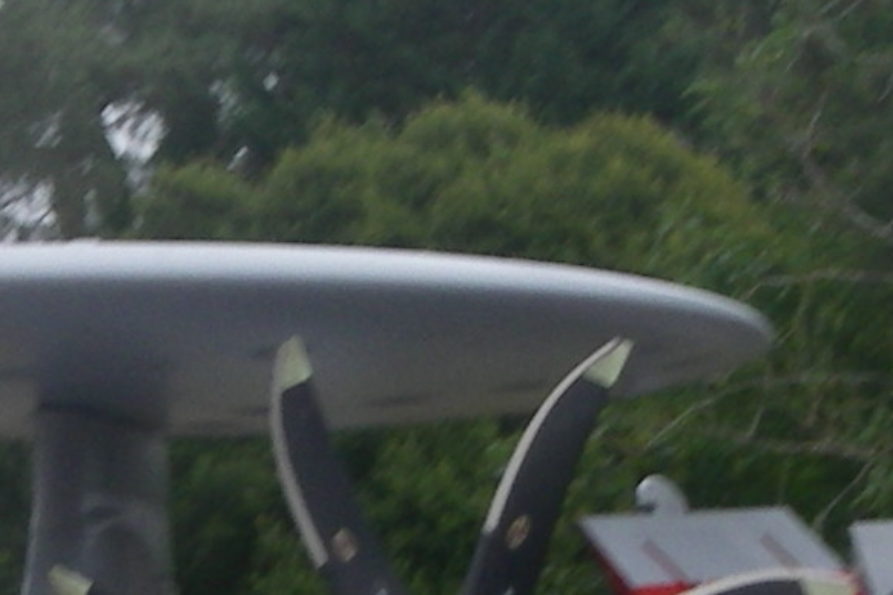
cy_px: 649
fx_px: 8582
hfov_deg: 5.9
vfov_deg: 4.0
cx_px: -244
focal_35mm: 346
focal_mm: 10.5
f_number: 7.4
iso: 64
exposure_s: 1/160
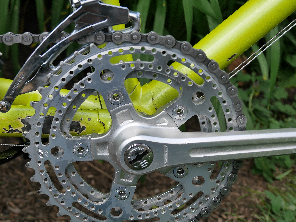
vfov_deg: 27.5
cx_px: 139
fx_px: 453
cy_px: 115
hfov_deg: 36.1
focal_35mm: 53
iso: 200
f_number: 4.6
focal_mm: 20
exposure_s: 1/400
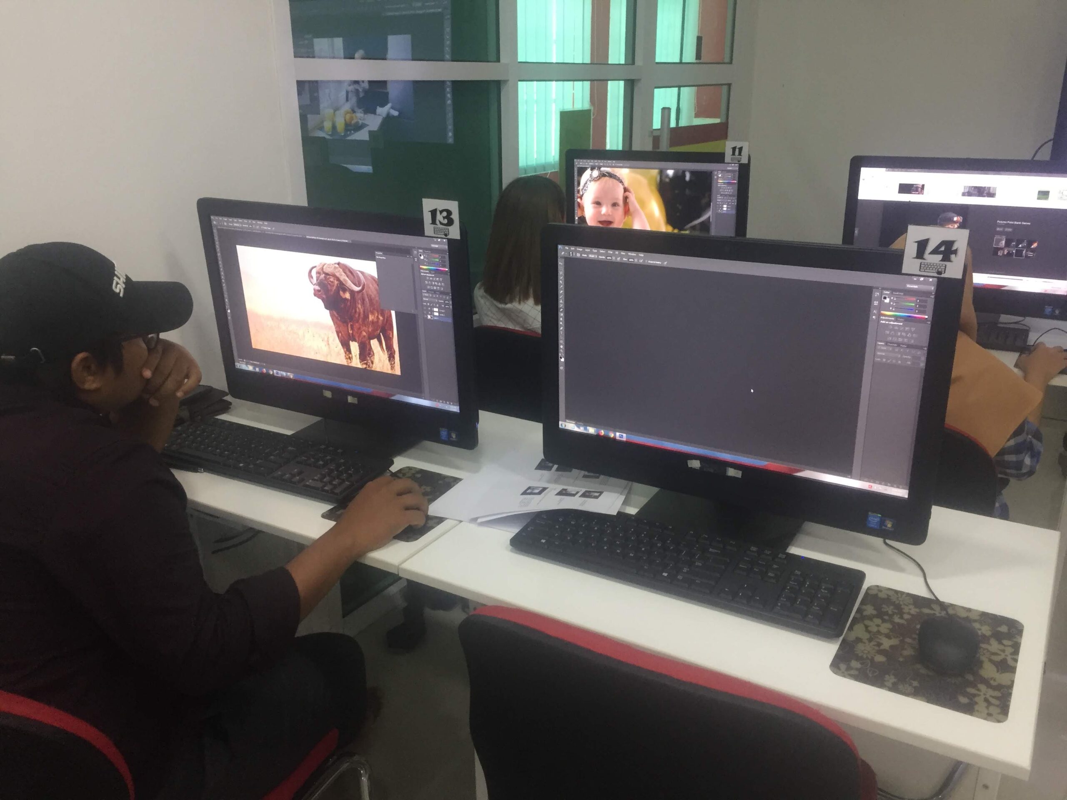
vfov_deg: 48.2
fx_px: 894
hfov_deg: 61.7
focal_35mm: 29
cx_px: 534
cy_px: 400
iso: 160
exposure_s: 1/33
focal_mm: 4.15
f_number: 2.2
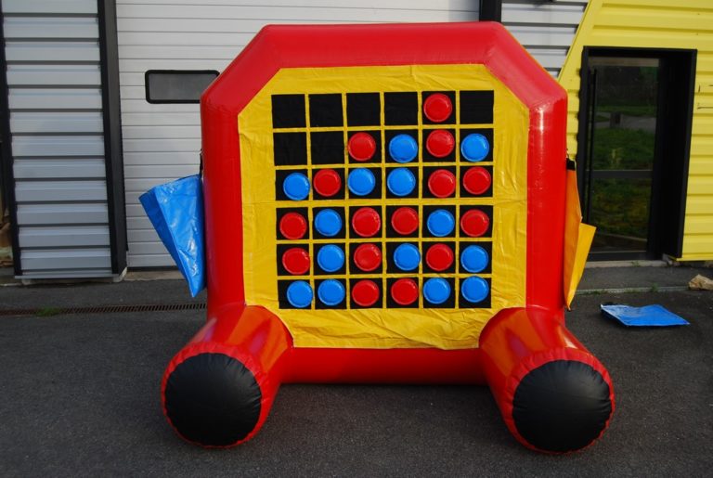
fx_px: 714
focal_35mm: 36
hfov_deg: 53.1
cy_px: 239
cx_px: 356
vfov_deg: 37.0
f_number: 5.6
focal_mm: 24
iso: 100
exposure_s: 1/125
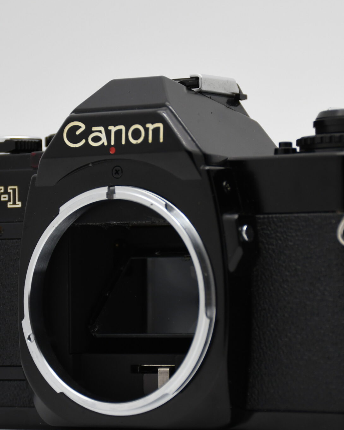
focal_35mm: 185
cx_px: 217
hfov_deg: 8.4
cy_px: 222
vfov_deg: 10.4
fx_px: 2355
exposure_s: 1/250
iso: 400
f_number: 5.6
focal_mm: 70
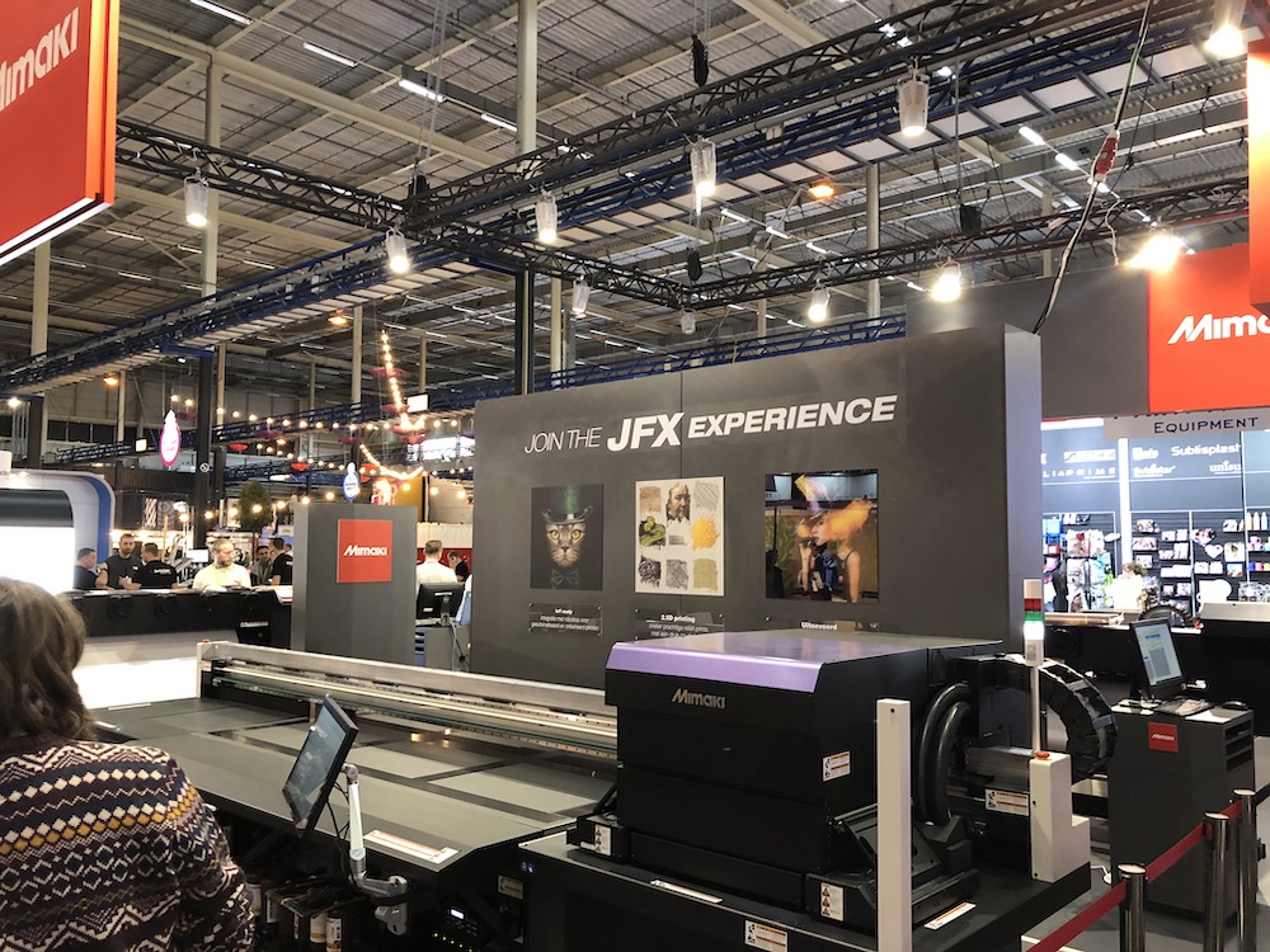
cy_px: 476
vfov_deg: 49.7
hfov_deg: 63.4
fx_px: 1027
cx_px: 635
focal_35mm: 28
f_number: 1.8
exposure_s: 1/17
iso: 80
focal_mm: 3.99
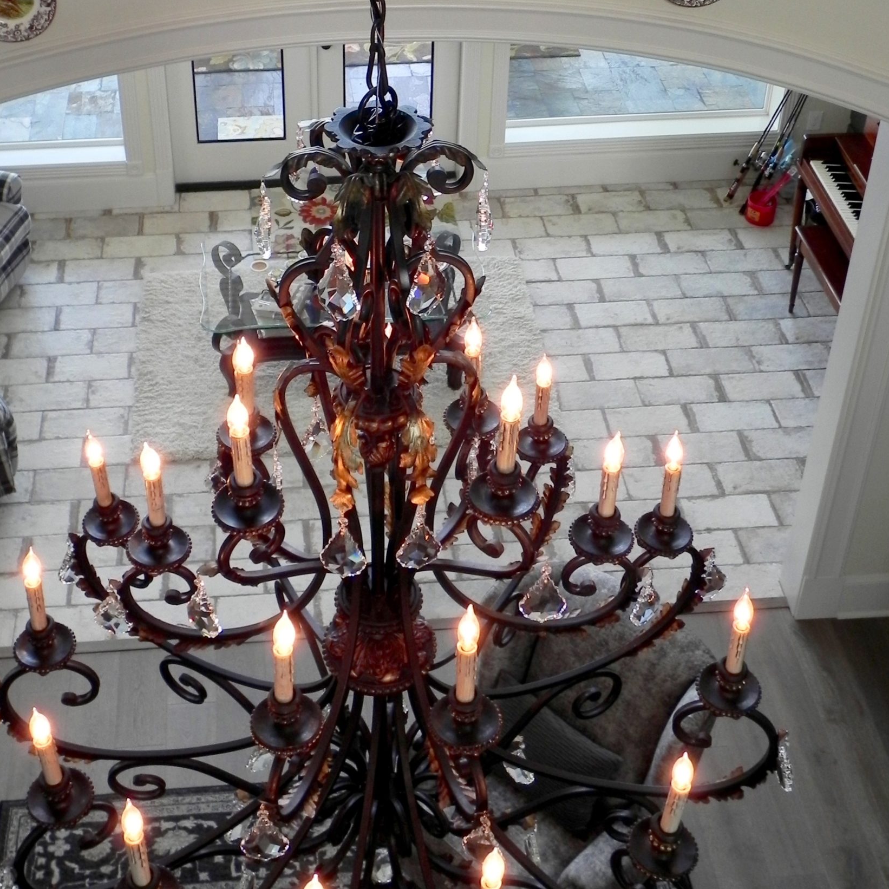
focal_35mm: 51
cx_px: 371
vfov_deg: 32.9
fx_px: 1482
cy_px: 249
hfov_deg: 33.3
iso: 160
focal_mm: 6.6
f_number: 3.2
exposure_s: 1/71.2
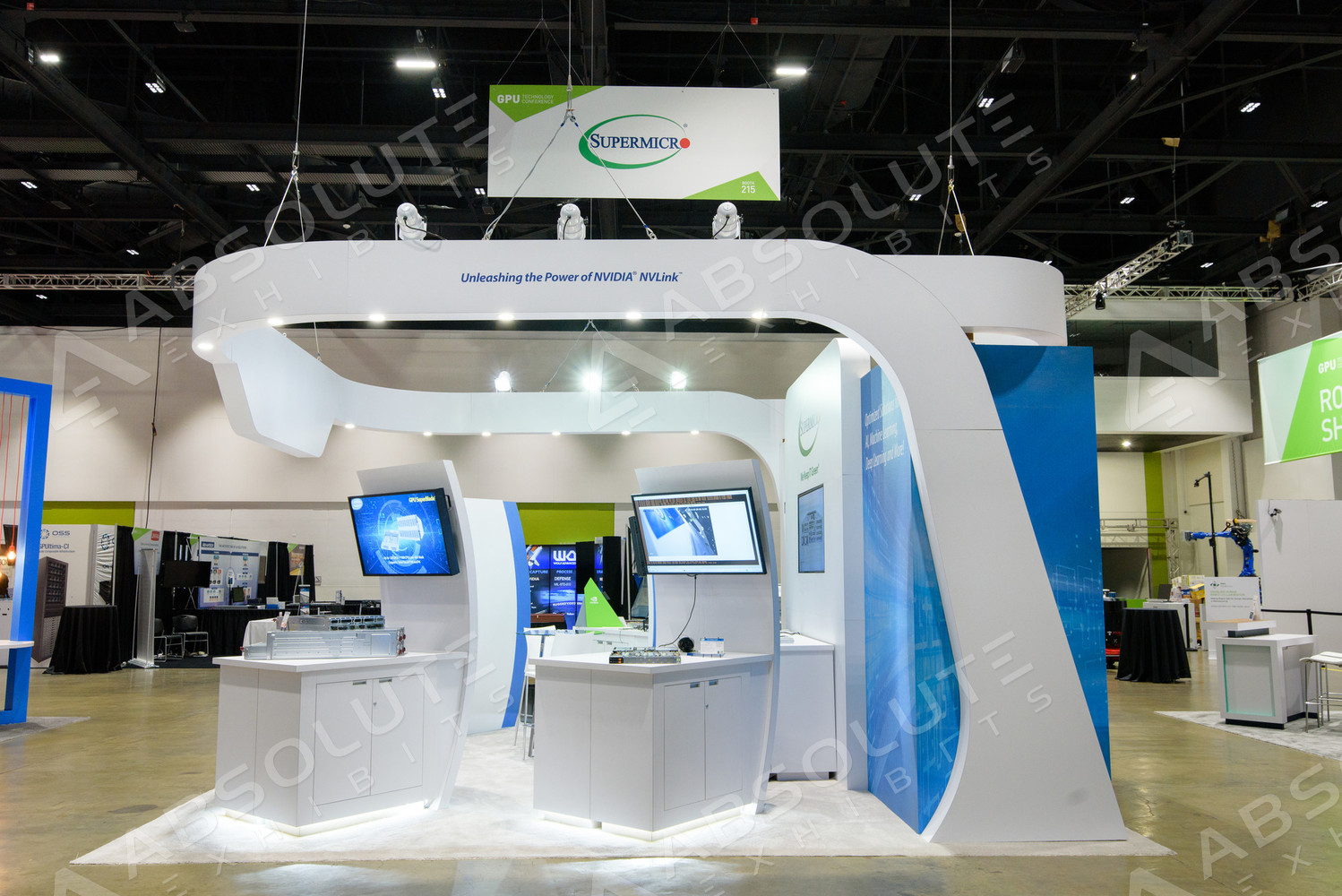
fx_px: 970
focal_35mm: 26
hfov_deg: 69.4
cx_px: 671
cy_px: 448
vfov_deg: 49.6
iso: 1600
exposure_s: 1/60
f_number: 7.1
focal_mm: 26
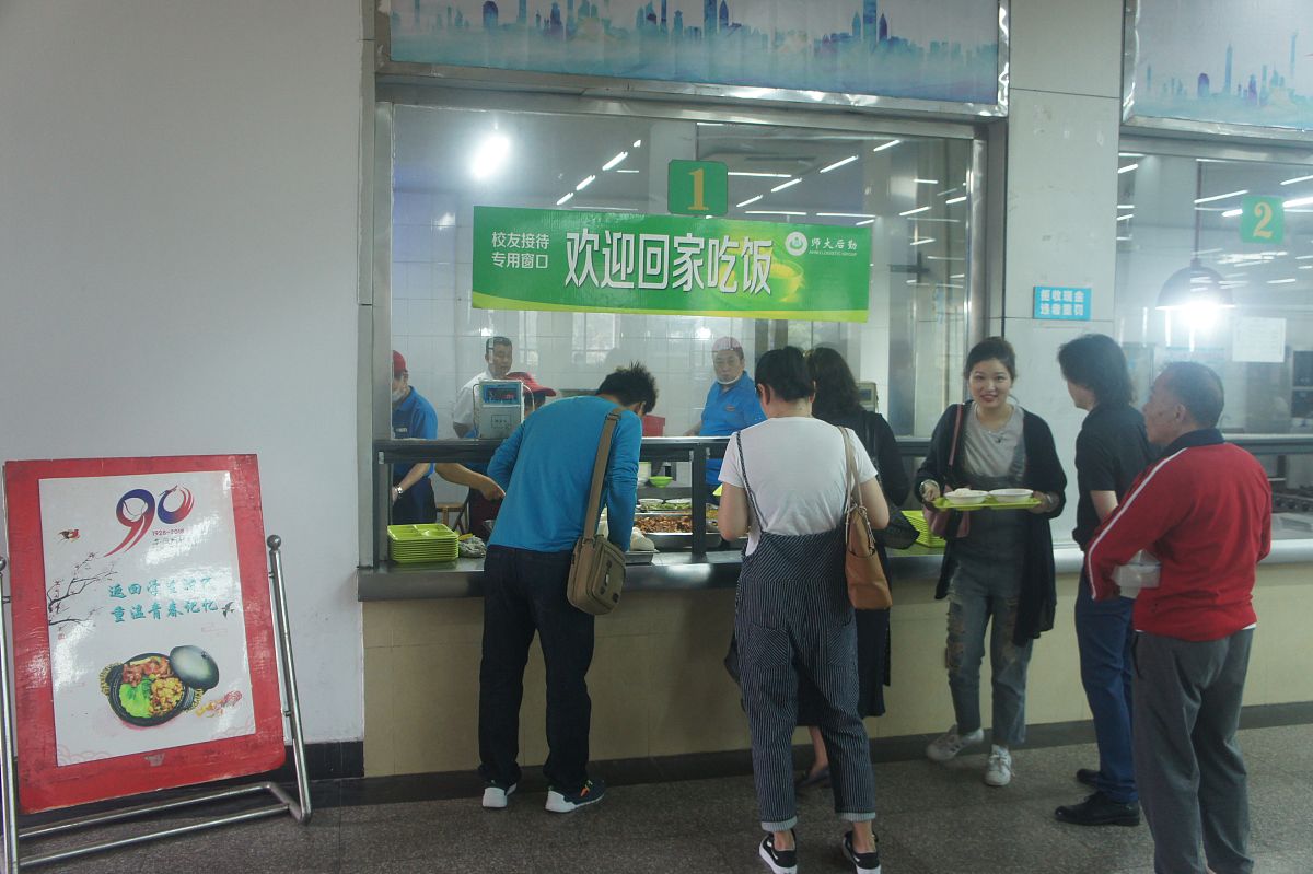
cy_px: 437
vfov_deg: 41.7
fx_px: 1148
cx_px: 656
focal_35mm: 32
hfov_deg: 59.5
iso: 800
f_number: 4
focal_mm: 21
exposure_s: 1/40
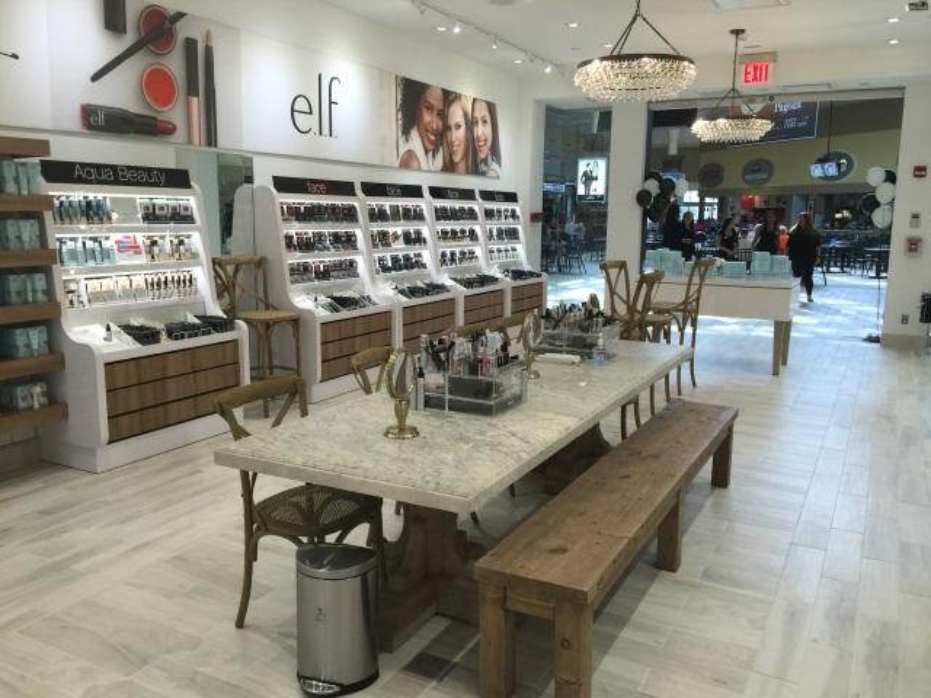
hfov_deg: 61.7
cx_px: 466
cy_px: 349
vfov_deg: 48.2
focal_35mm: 29
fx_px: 780
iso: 32
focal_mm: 4.15
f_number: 2.2
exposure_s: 1/40
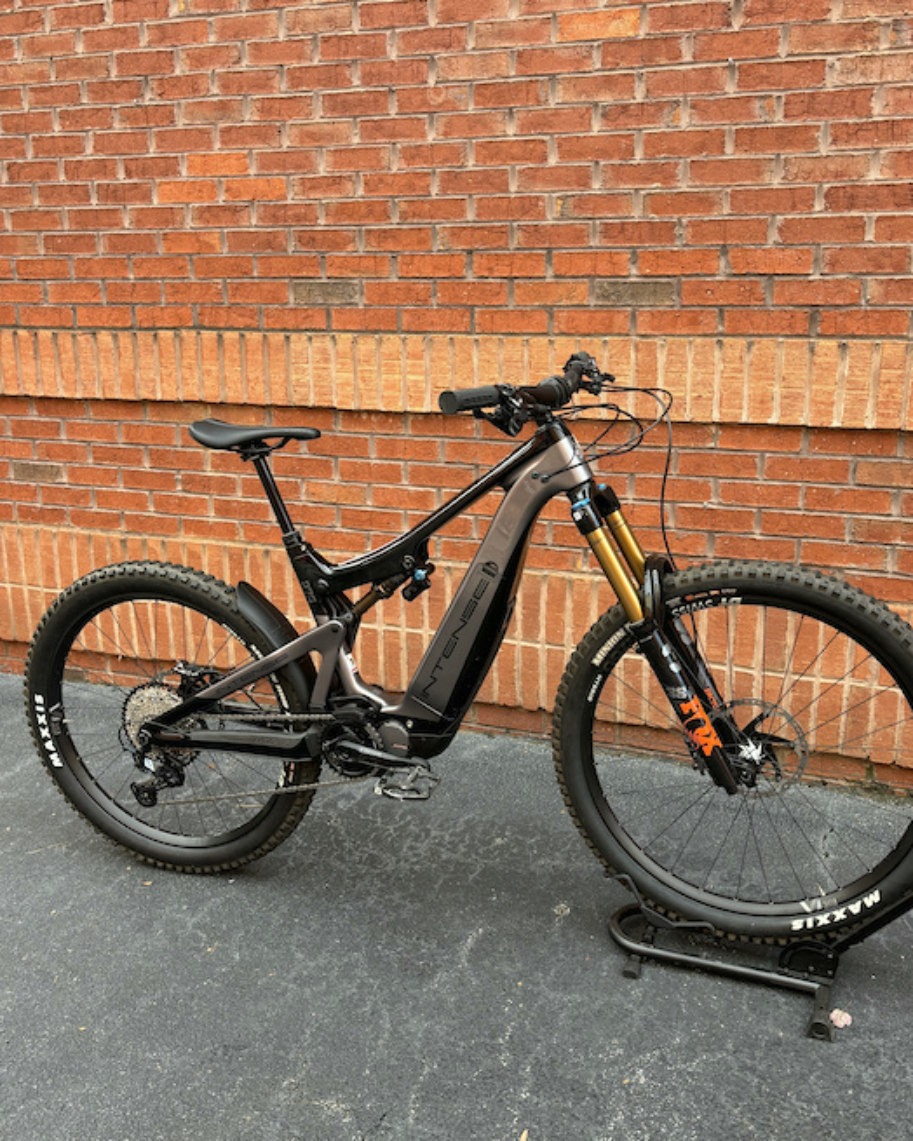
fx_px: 1047
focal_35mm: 31
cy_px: 591
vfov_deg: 57.2
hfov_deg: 47.0
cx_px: 514
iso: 50
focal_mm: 5.96
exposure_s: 1/121
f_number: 1.6
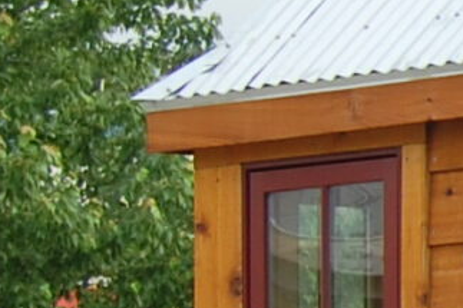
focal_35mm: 309
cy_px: 368
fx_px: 3972
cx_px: 1684
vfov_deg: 4.4
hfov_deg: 5.9
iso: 200
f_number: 7.1
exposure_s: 1/200
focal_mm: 26
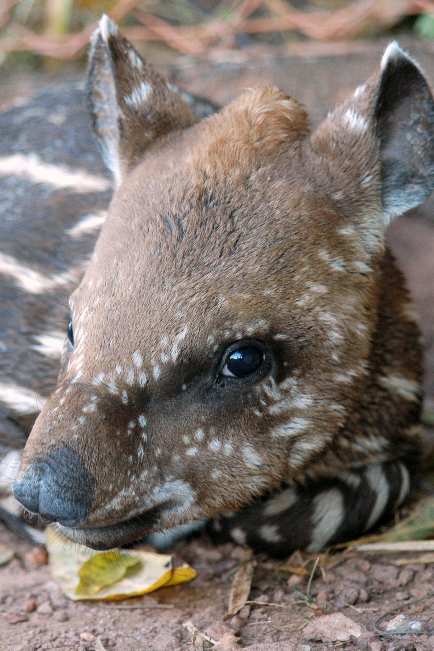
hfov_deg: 7.6
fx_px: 3274
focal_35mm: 181
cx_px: 124
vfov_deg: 11.4
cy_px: 326
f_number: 4
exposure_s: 1/60
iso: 800
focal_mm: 80
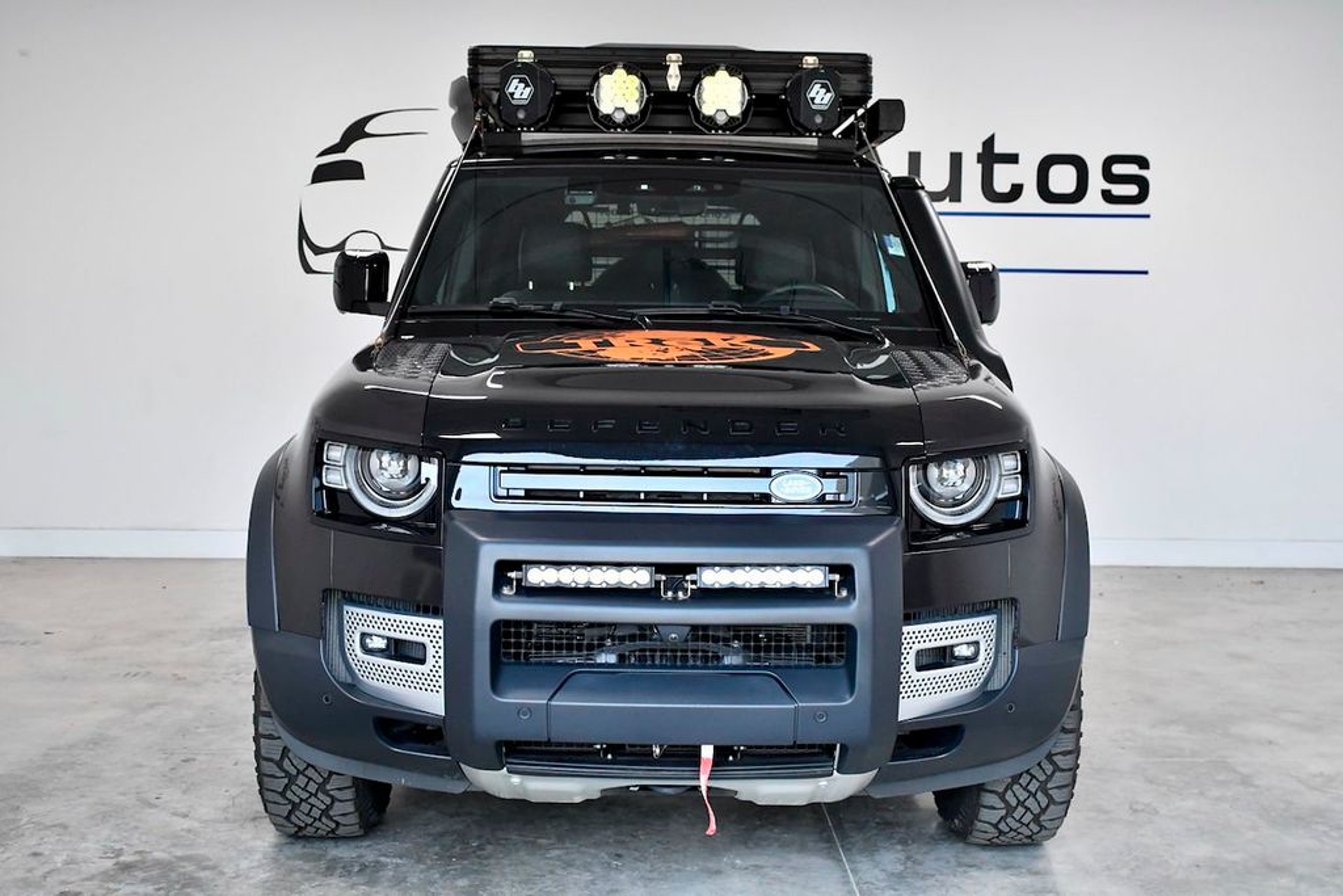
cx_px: 672
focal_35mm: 46
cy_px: 448
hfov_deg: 42.7
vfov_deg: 29.3
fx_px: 1716
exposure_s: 1/800
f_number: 4.5
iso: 2000
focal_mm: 31
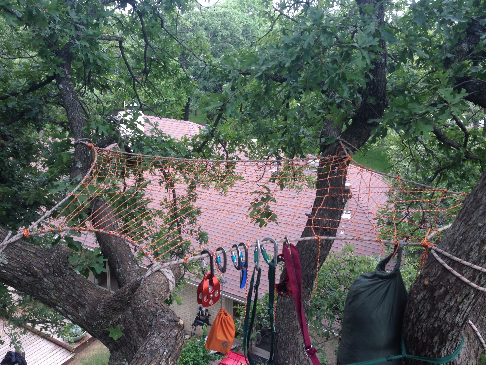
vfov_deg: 42.9
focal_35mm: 33
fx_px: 463
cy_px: 182
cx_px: 243
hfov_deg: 55.4
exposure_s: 1/135
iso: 50
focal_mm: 4.12
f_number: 2.4
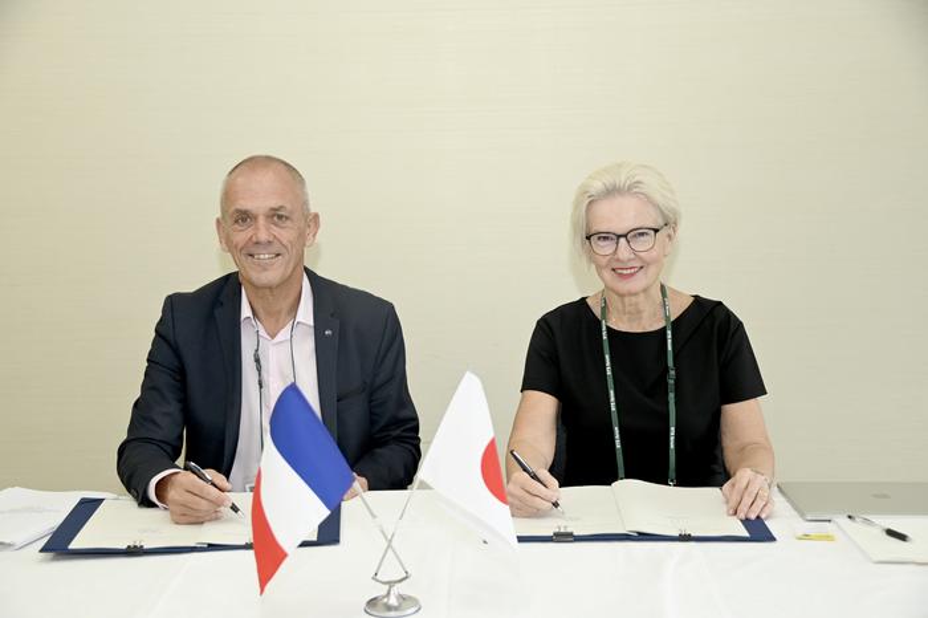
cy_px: 309
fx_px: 1340
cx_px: 464
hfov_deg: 38.2
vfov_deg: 26.0
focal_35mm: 52
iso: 800
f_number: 5
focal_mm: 52
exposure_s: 1/160
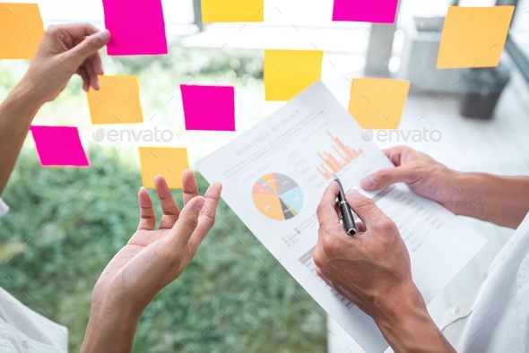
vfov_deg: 37.9
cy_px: 176
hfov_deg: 54.4
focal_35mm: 35
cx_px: 264
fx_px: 515
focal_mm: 35
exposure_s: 1/200
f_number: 2.8
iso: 400
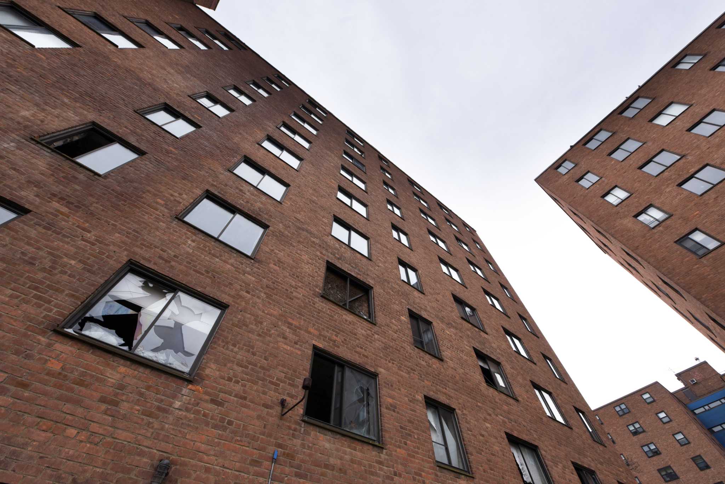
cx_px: 362
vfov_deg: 64.6
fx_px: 383
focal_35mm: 19
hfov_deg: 86.9
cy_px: 242
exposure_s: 1/500
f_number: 10
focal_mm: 19
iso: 320
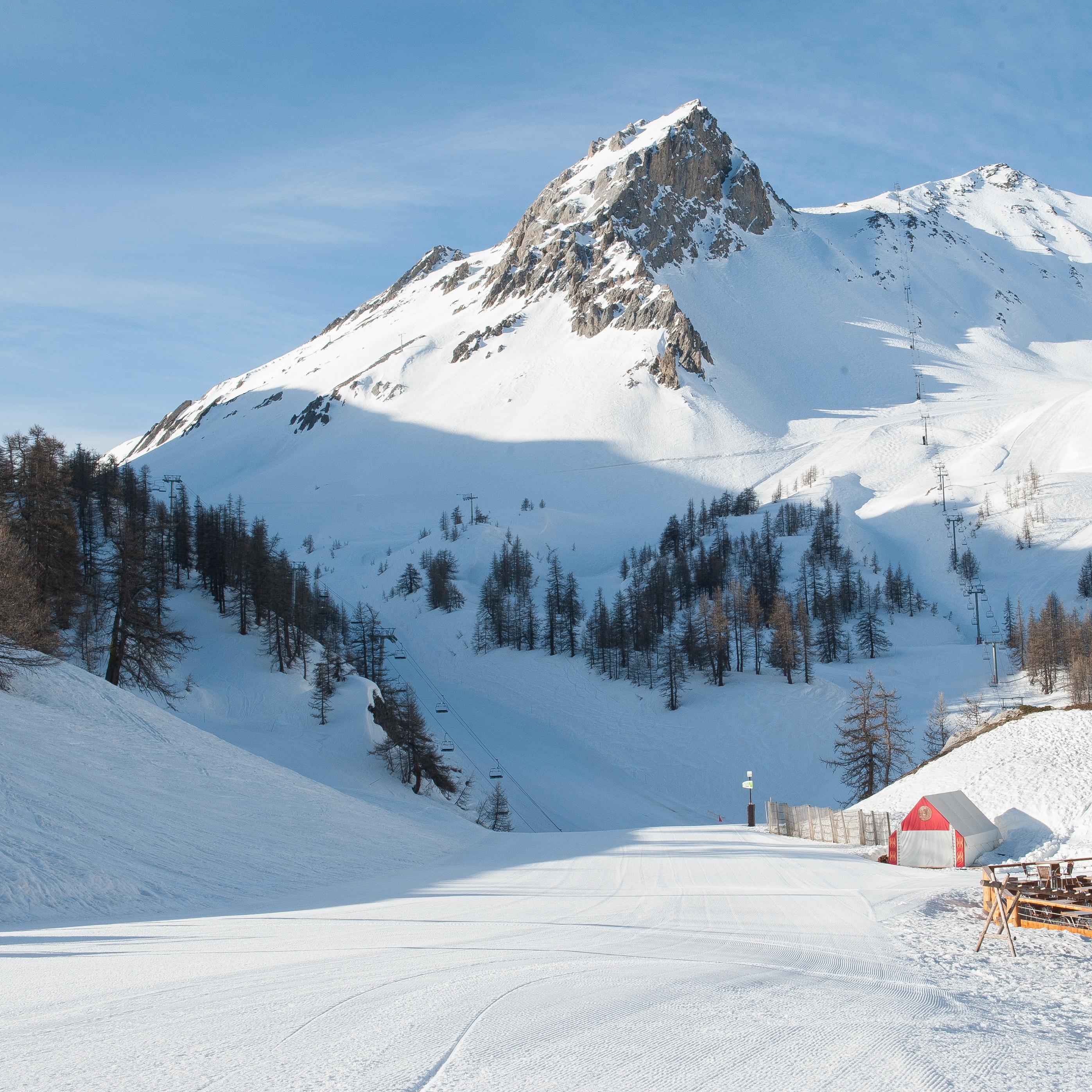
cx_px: 701
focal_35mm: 44
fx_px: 1570
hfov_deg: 38.0
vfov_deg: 38.3
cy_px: 547
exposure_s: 1/200
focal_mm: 34
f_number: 16
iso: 320
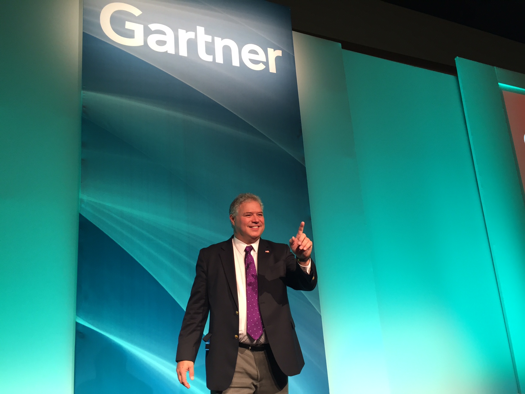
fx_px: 440
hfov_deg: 61.7
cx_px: 262
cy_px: 197
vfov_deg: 48.2
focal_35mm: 29
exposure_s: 1/30
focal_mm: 4.15
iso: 64
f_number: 2.2
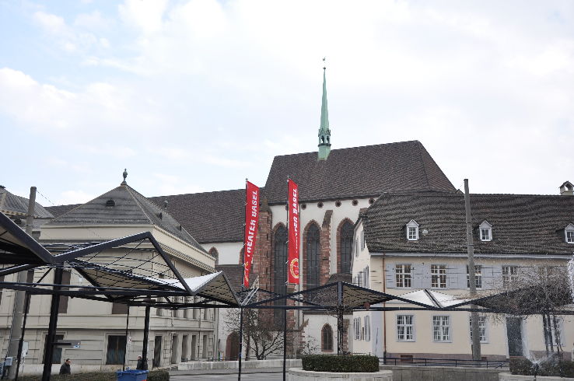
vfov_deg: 36.8
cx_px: 287
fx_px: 573
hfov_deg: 53.2
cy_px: 190
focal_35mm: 36
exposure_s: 1/160
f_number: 6.3
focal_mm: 24
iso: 200
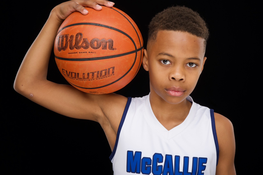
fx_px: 511
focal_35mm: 70
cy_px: 88
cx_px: 132
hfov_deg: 28.9
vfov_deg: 19.4
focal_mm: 70
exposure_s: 1/160
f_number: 20
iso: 250
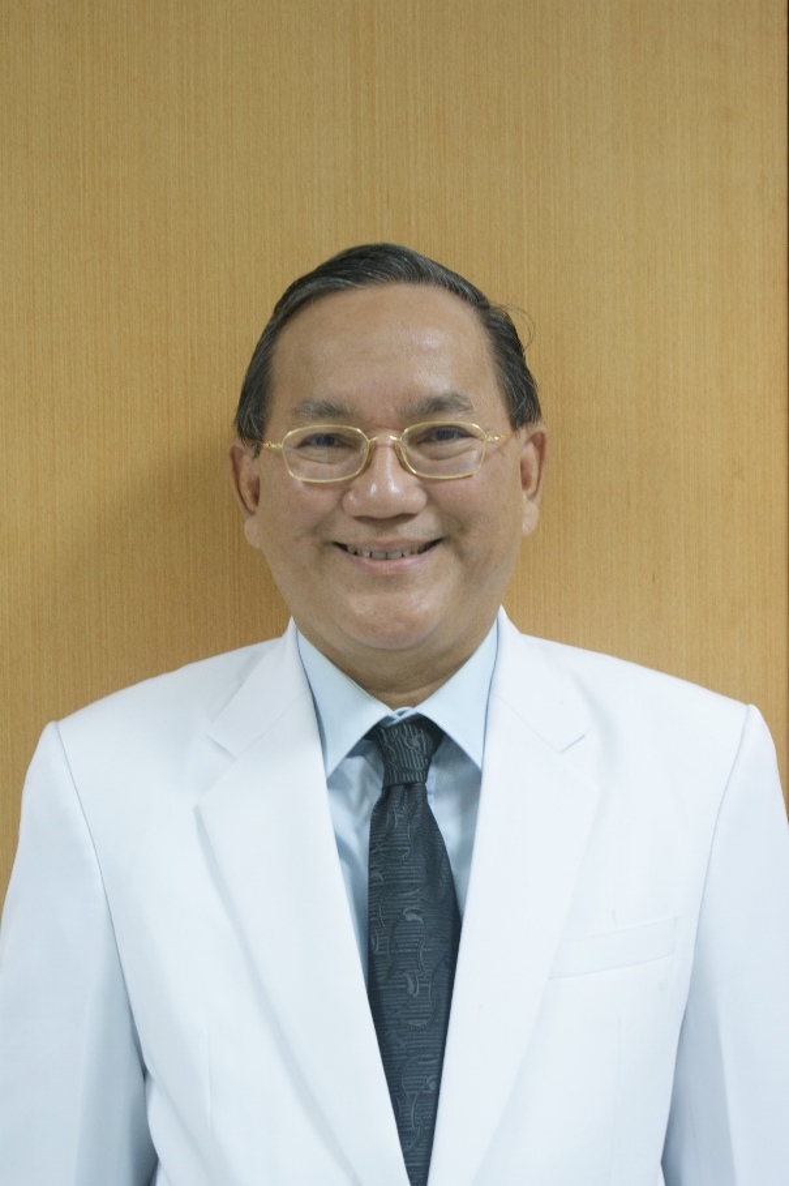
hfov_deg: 20.1
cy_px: 593
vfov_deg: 29.9
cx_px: 394
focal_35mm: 68
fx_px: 2221
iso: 400
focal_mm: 45
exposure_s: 1/6
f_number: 5.6
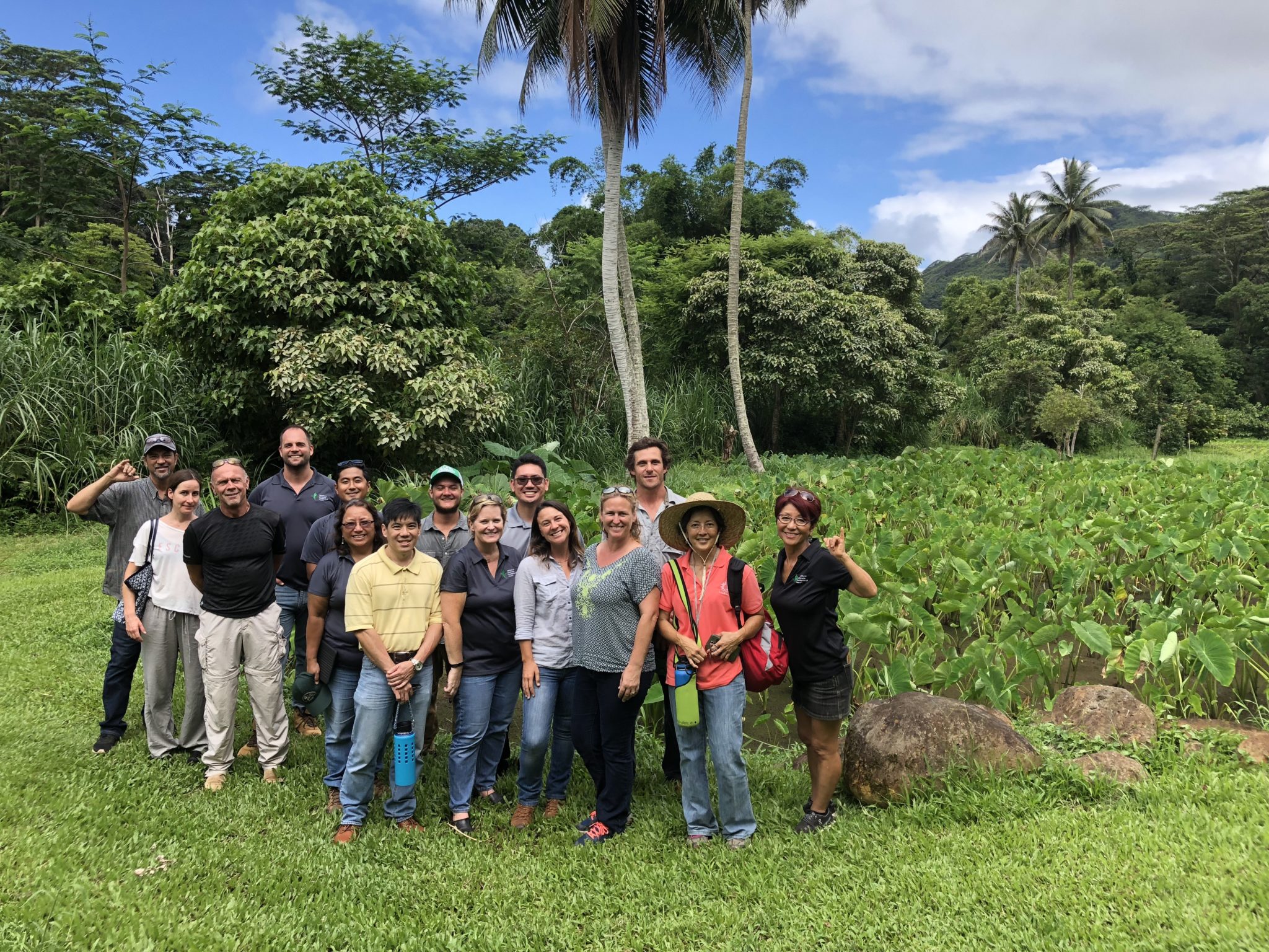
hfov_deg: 63.4
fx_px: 1026
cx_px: 634
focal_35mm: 28
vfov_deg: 49.7
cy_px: 476
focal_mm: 3.99
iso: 20
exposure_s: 1/695
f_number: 1.8
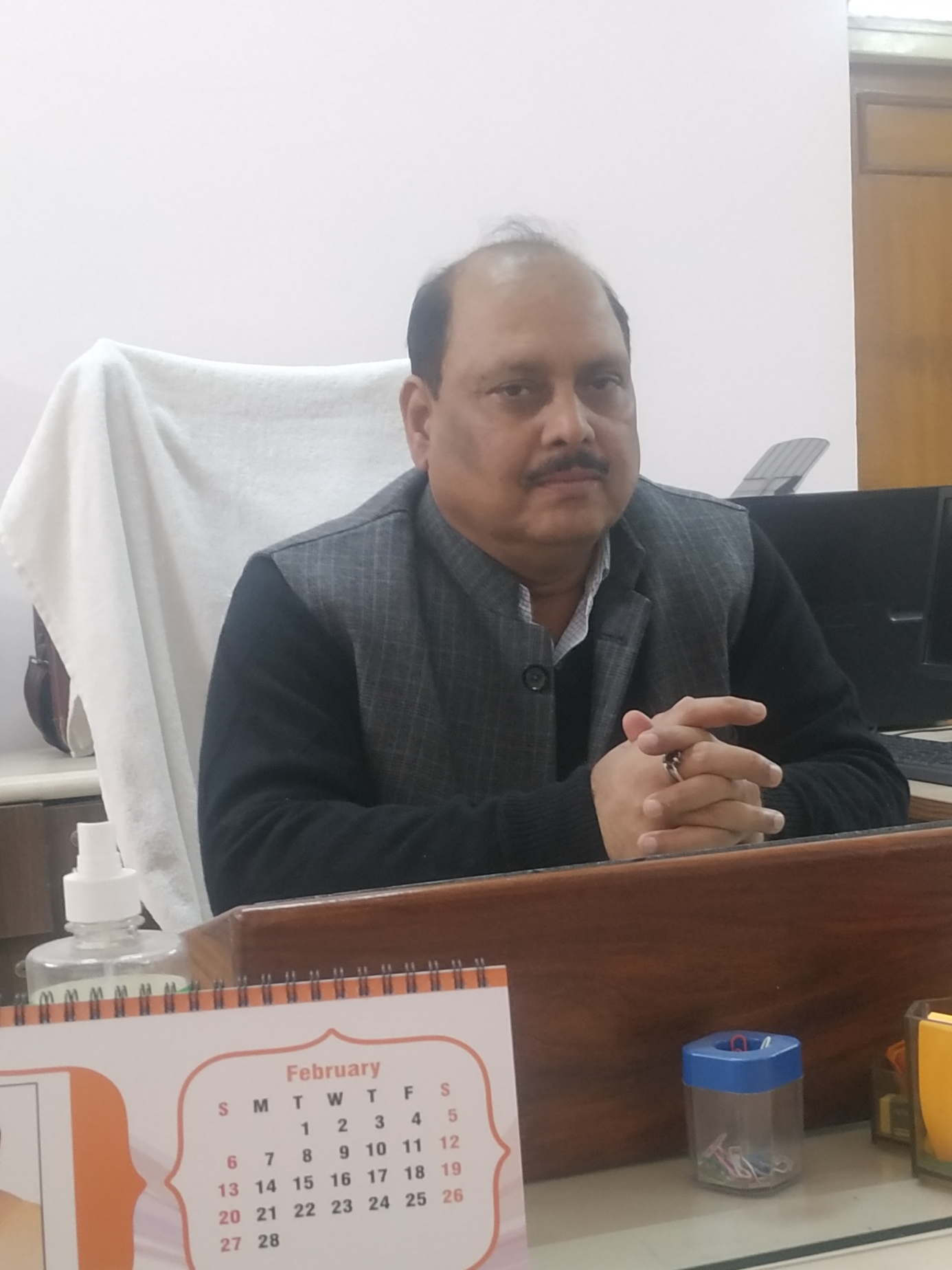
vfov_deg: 71.6
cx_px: 476
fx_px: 880
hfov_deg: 56.8
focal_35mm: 24
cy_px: 635
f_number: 1.9
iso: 400
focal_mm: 3.94
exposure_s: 1/20
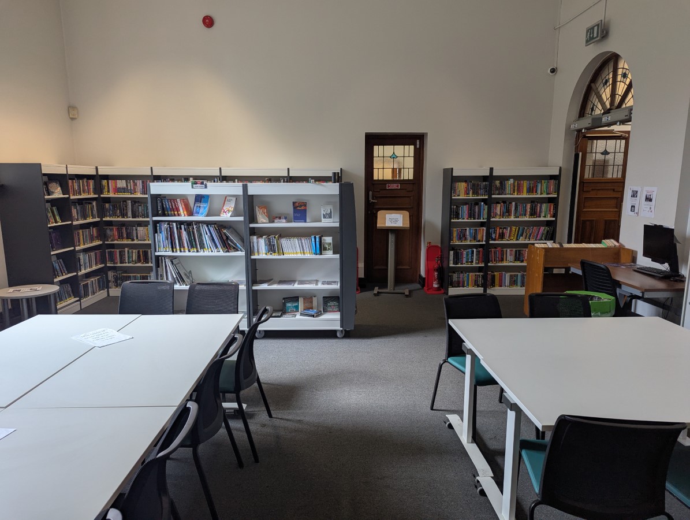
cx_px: 345
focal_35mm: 24
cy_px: 260
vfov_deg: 56.9
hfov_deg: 71.5
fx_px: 479
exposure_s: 1/92.2
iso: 83
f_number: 1.85
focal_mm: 6.81
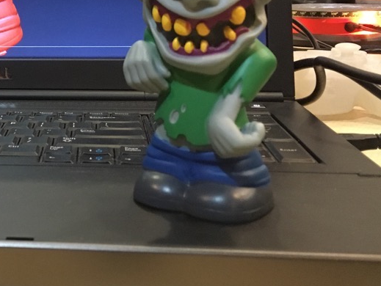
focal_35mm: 67
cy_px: 21
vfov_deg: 21.4
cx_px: -4
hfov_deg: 27.2
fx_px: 738
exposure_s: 1/17
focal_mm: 4.15
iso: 250
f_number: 2.2
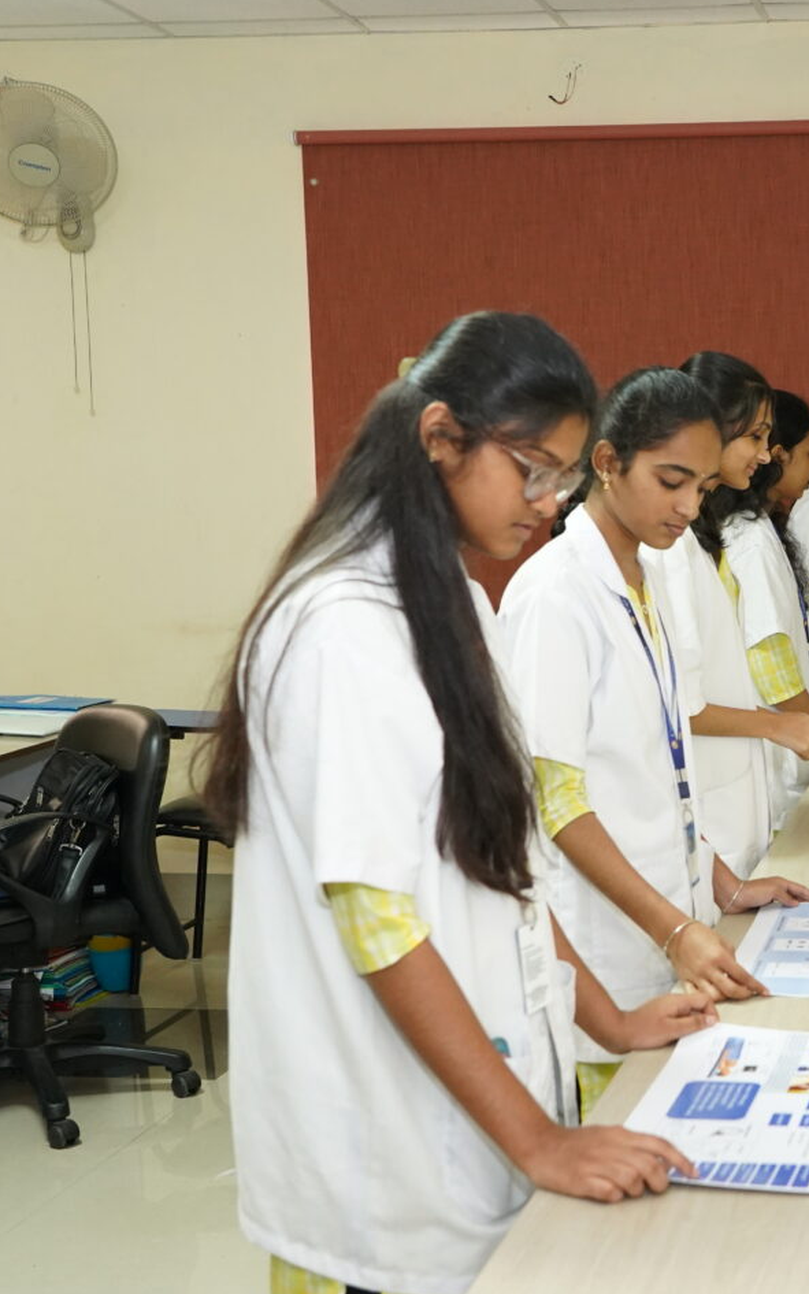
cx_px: 820
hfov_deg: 23.4
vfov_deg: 38.2
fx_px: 1869
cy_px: 694
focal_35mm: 53
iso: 4000
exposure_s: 1/100
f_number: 5
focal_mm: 32
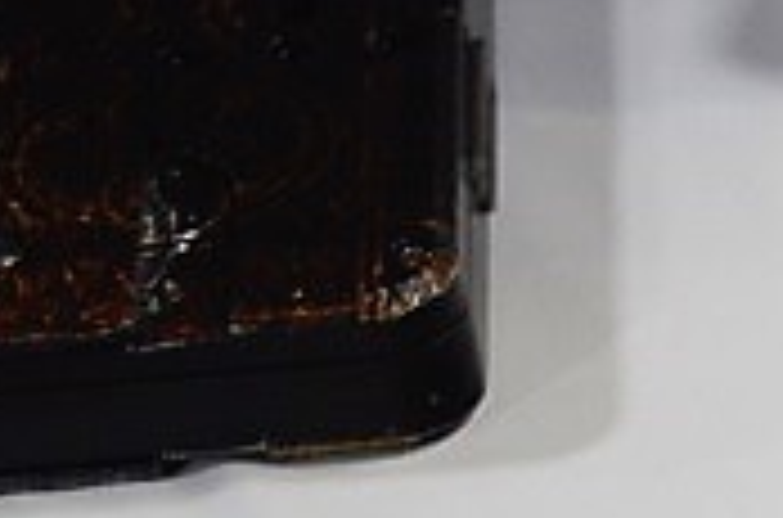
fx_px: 4683
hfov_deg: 8.5
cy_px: 1414
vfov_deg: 6.0
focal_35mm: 216
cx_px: 2074
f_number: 4
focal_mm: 25
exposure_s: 1/20
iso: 400
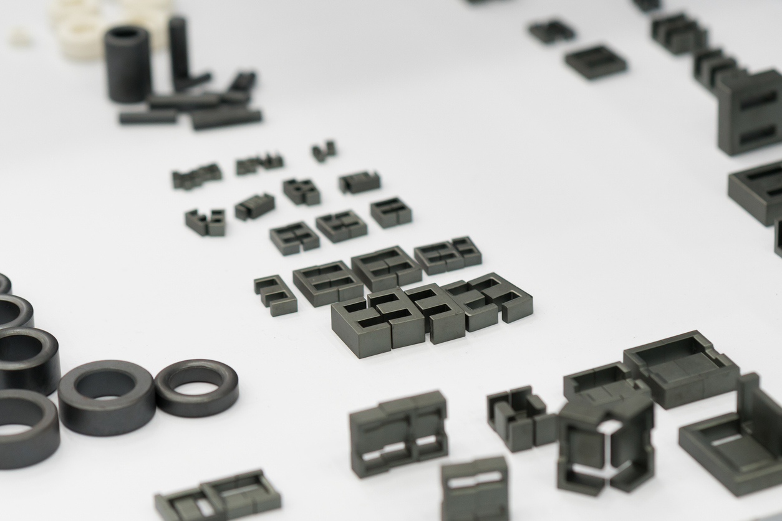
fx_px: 1846
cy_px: 260
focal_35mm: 85
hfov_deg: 23.9
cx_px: 391
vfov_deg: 16.1
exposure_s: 1/200
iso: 640
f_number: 2.8
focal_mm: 85
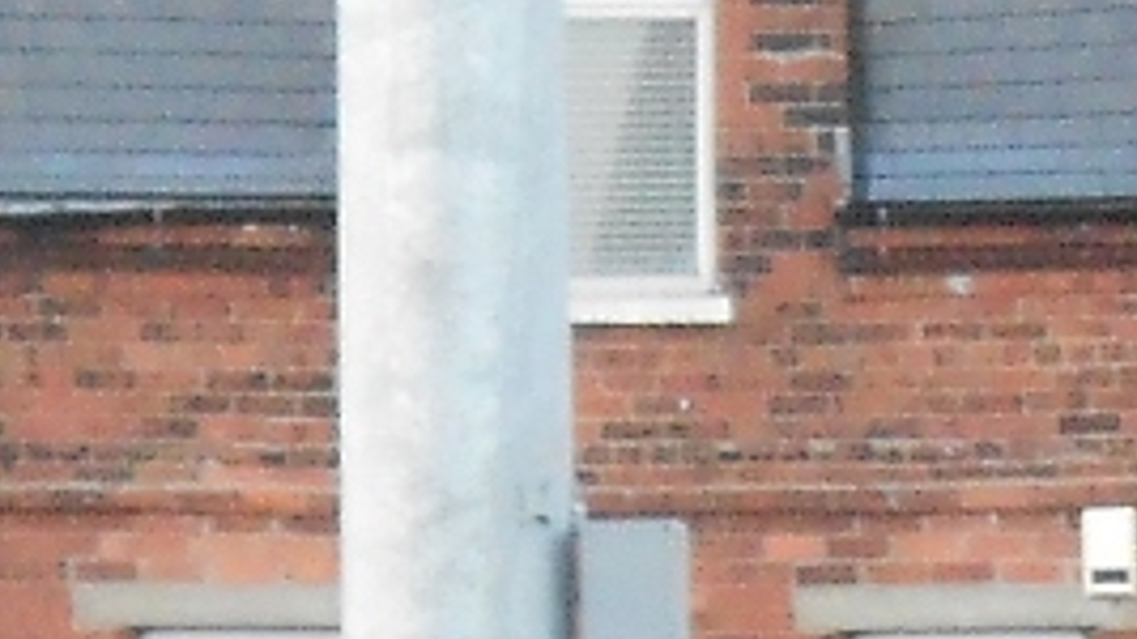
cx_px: 1650
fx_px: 26463
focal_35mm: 878
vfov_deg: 1.4
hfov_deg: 2.5
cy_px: 2509
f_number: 6
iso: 250
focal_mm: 20.1
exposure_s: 1/60
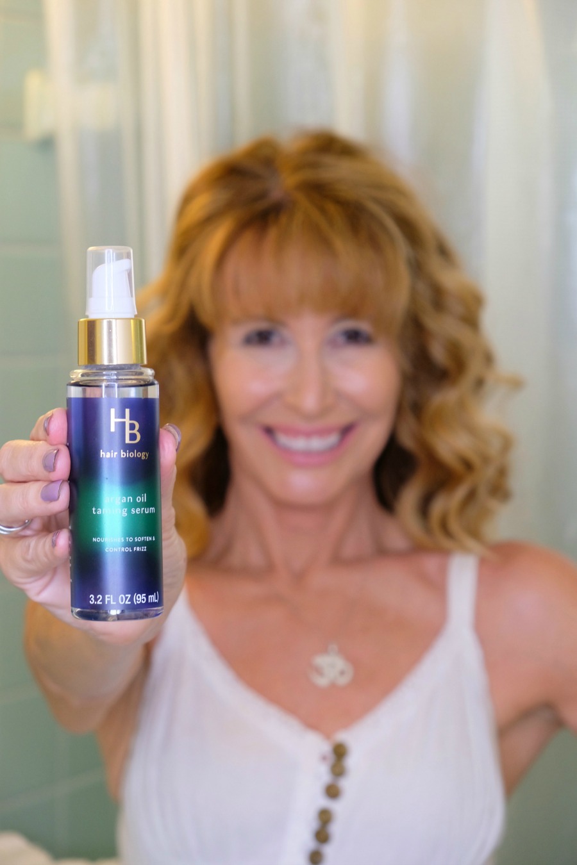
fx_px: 1995
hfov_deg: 16.5
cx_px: 288
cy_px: 432
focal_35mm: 83
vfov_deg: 24.5
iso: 1000
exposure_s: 1/125
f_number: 5
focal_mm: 55
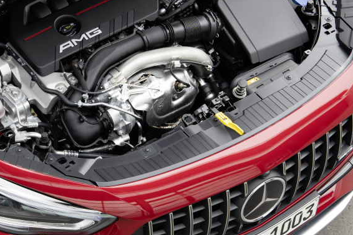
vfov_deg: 6.3
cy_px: 95
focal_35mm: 217
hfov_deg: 9.5
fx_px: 2129
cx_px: 98
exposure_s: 1/3
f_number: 11
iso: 200
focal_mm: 120
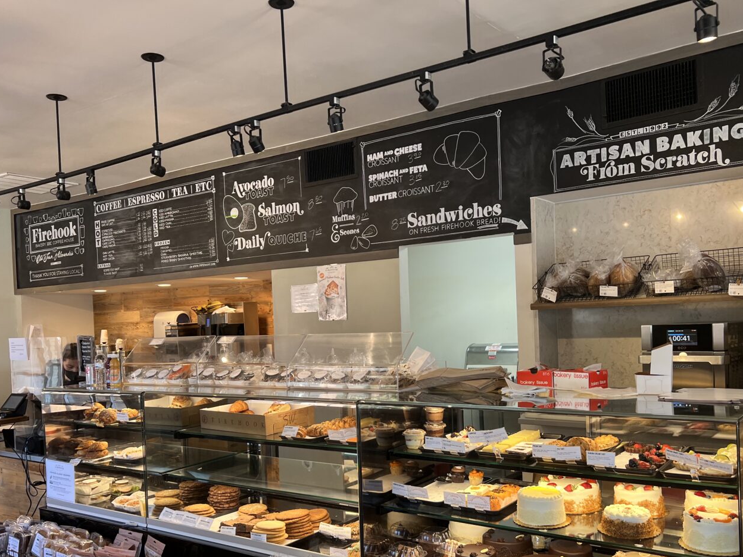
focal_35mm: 32
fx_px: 687
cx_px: 374
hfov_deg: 56.8
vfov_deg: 43.9
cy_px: 342
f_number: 1.5
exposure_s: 1/120
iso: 64
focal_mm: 5.7
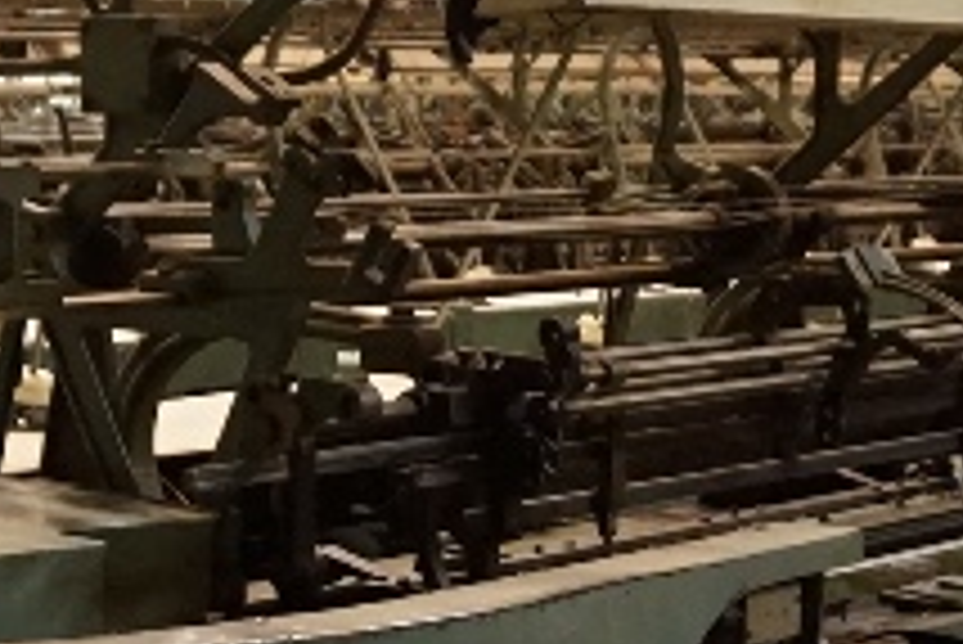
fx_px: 3078
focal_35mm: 115
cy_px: 556
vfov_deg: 11.9
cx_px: 504
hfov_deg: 17.8
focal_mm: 16
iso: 3200
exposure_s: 1/50
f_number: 3.5
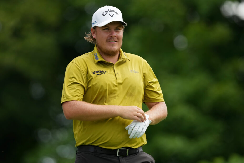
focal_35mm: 400
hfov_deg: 5.2
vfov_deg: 3.4
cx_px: 122
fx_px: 2711
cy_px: 82
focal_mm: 400
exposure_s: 1/3200
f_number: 3.5
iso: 640
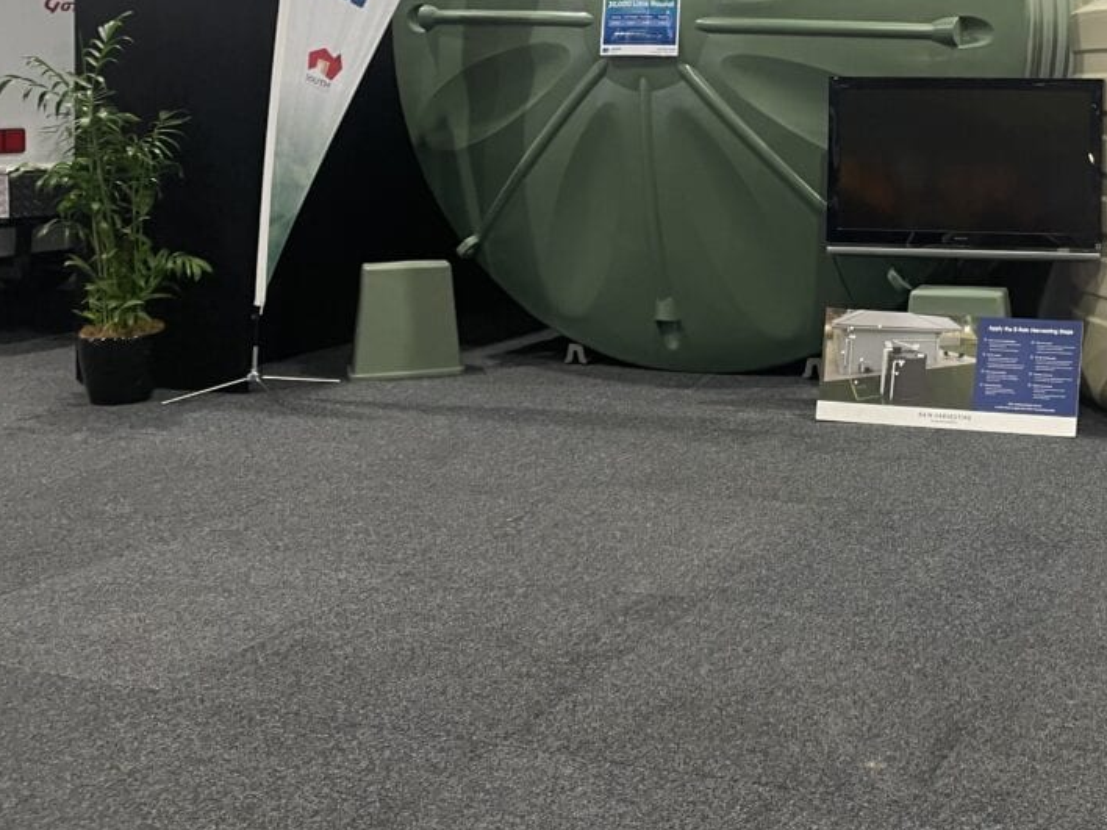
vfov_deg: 30.0
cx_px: 932
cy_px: 138
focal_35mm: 47
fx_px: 1503
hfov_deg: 38.4
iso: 80
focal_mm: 4.2
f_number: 1.6
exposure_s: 1/50
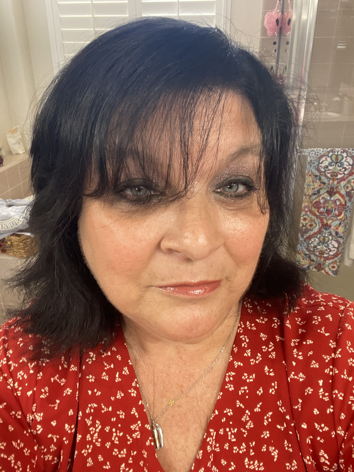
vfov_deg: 60.0
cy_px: 236
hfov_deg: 46.8
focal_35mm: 30
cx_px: 177
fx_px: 409
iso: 160
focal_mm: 2.71
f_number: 2.2
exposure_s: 1/60
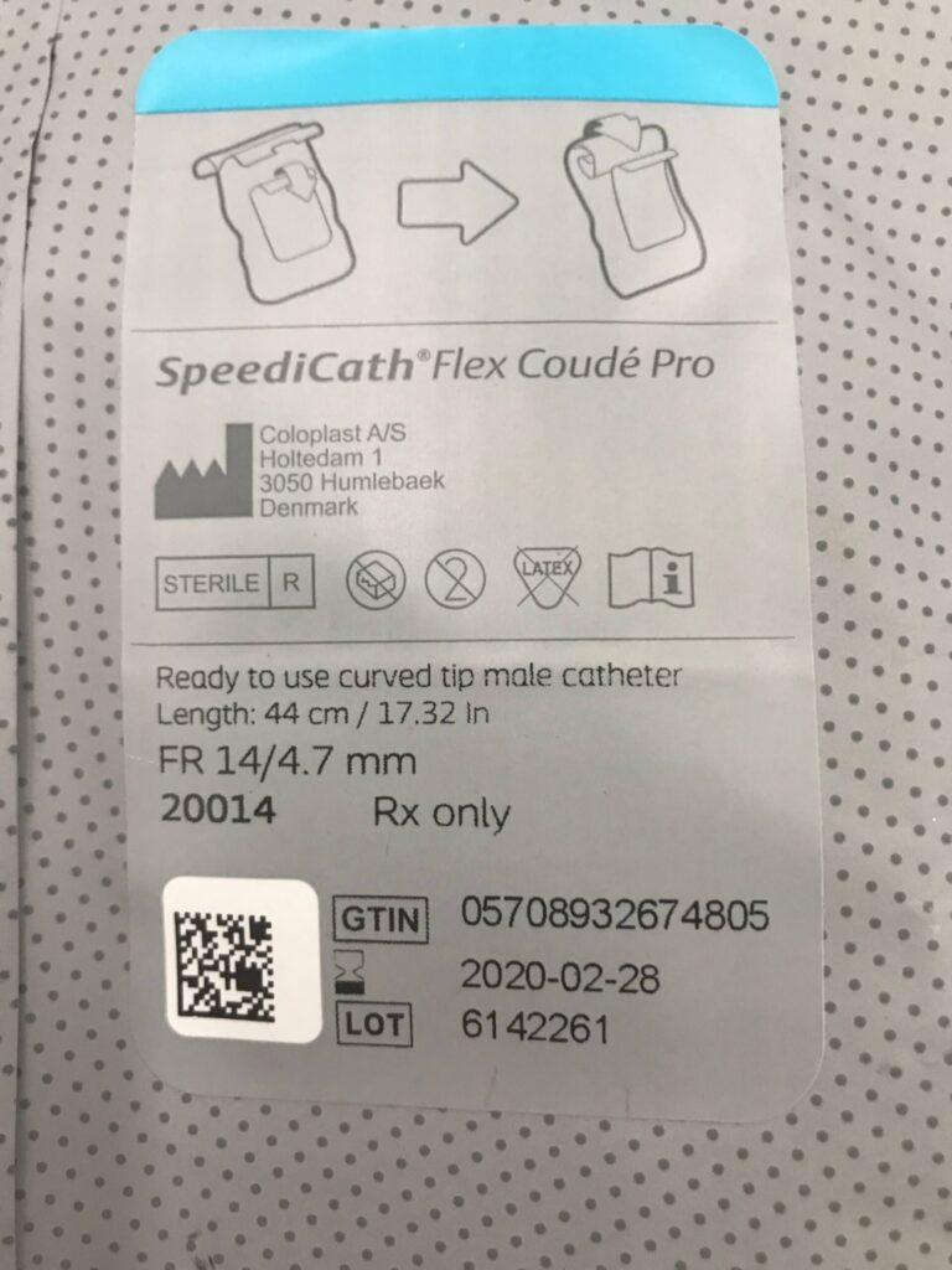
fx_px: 1027
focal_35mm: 28
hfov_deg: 49.7
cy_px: 635
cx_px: 476
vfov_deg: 63.4
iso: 40
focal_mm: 3.99
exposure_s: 1/30
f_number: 1.8
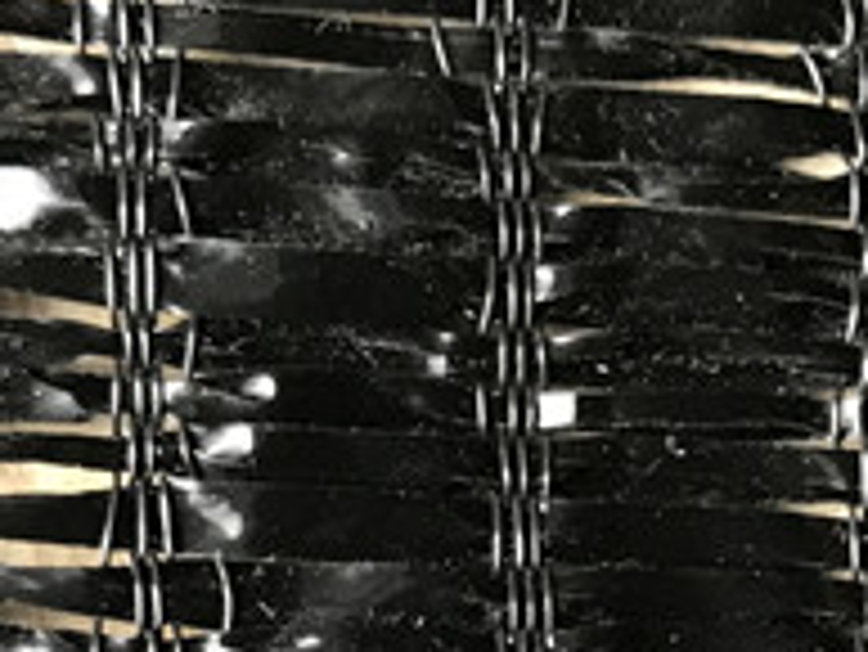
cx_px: 675
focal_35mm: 116
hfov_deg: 16.9
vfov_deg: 12.2
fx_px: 2911
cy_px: 985
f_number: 1.8
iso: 40
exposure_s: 1/33
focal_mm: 3.99
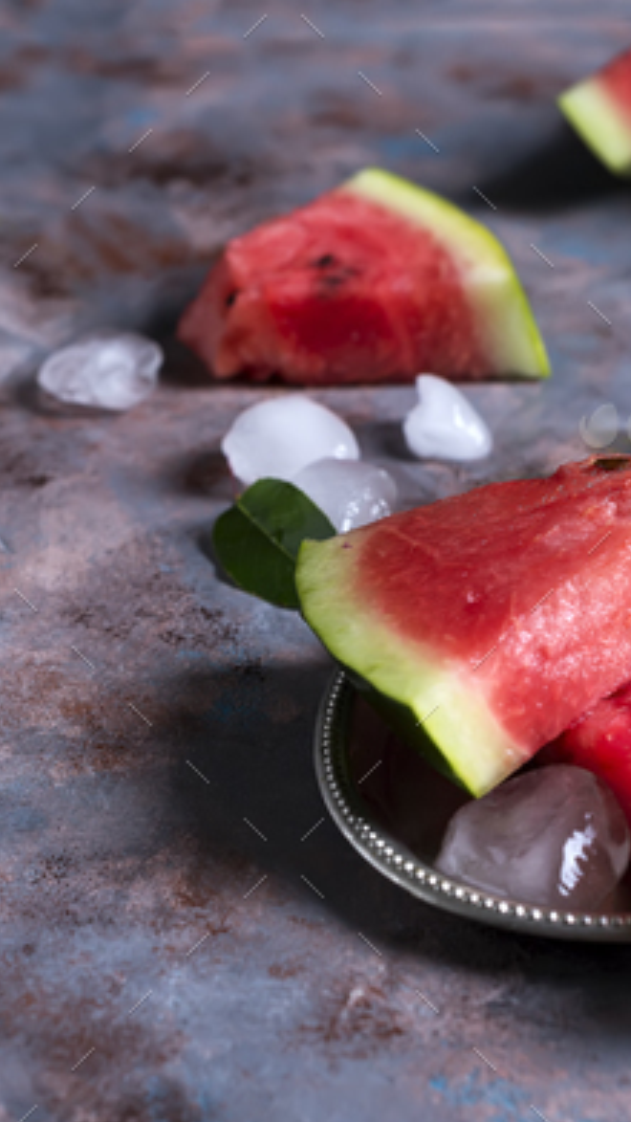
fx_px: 2349
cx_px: 270
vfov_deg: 26.8
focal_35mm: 79
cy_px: 562
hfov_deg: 15.3
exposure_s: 1/125
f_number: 6.3
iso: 100
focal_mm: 50
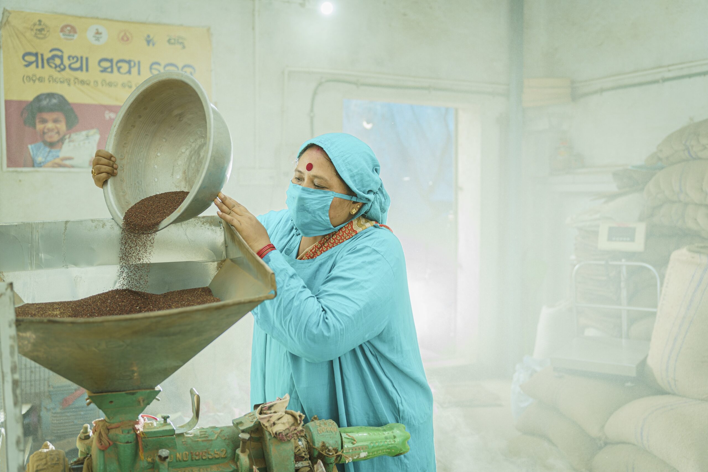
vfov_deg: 36.1
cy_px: 236
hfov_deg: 52.1
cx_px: 354
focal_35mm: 37
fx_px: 724
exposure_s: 1/100
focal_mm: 36.8
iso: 400
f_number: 2.8
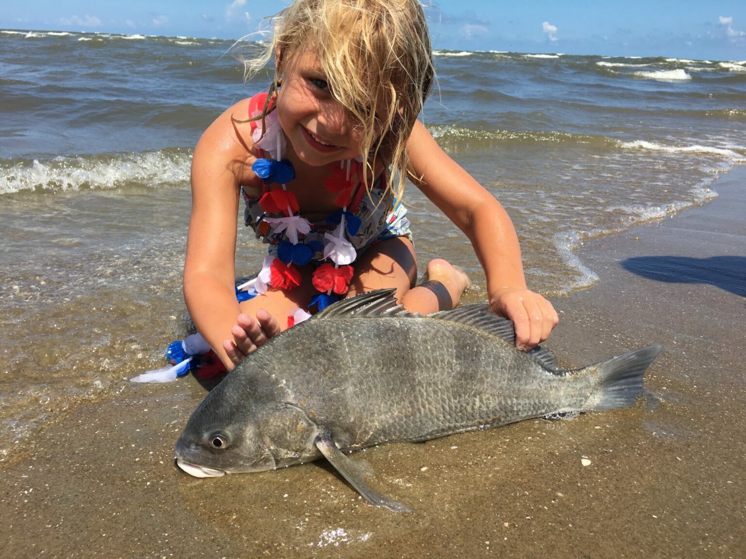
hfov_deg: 61.7
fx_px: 625
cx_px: 373
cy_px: 280
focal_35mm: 29
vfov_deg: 48.2
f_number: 2.2
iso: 25
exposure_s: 1/1748
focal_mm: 4.15
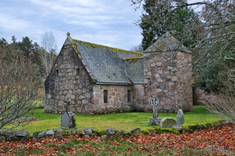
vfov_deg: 31.2
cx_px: 118
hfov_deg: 45.4
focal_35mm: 43
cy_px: 78
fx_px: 281
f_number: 5.6
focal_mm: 28.9
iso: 800
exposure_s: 1/340
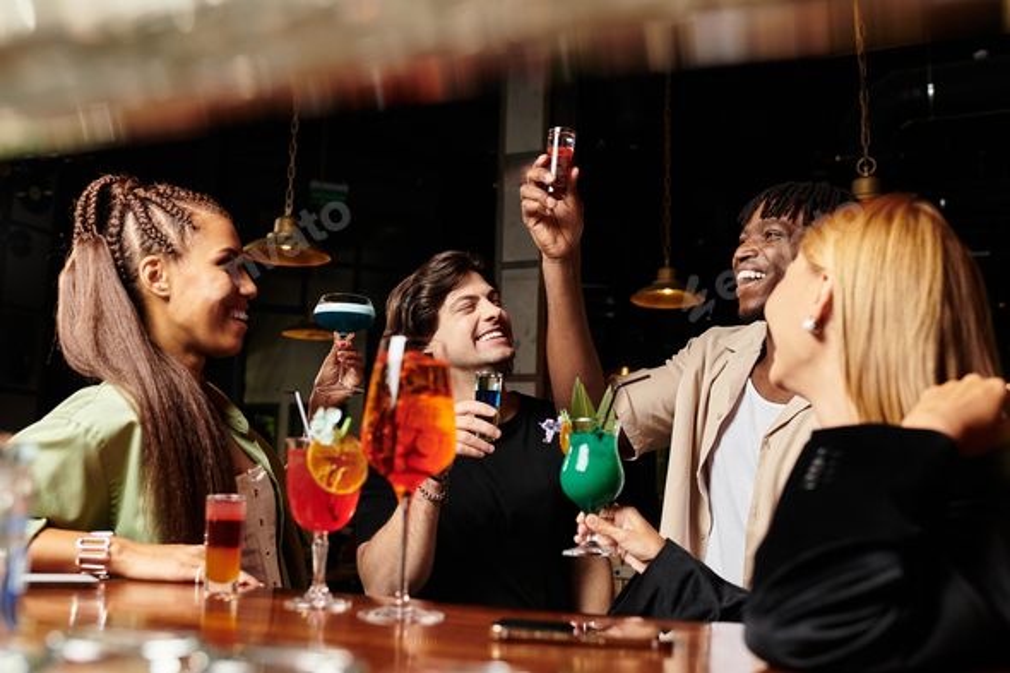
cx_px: 505
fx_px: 982
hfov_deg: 54.4
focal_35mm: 35
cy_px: 336
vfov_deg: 37.8
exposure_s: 1/250
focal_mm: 35
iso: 400
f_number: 4
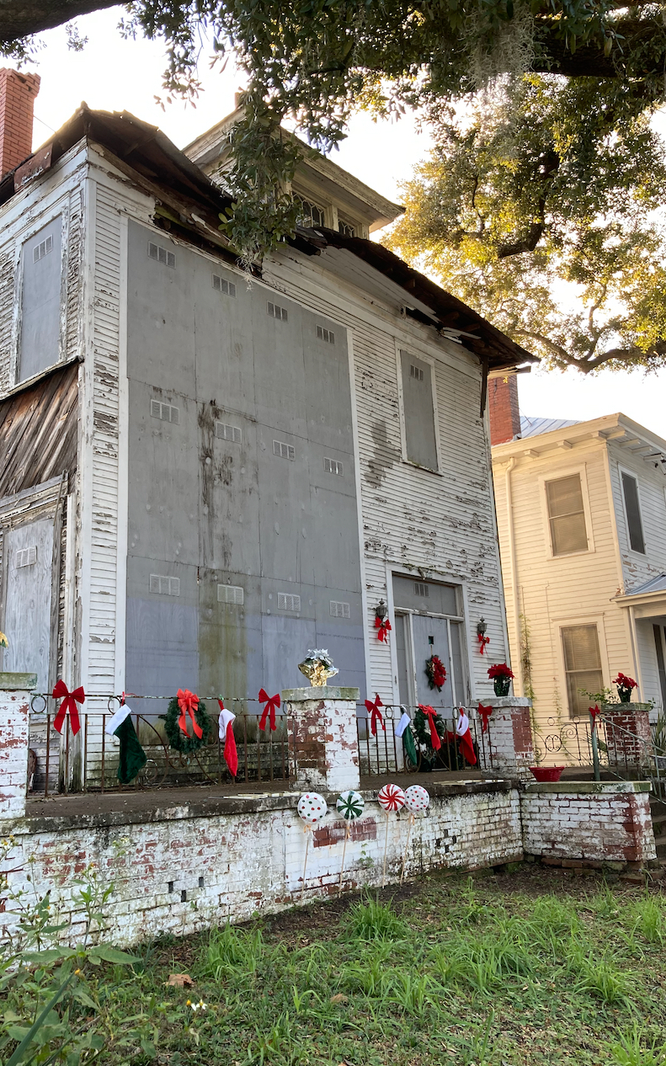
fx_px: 871
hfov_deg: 41.7
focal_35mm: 30
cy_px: 536
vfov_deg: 62.9
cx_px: 280
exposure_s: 1/121
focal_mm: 3.99
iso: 50
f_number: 1.8
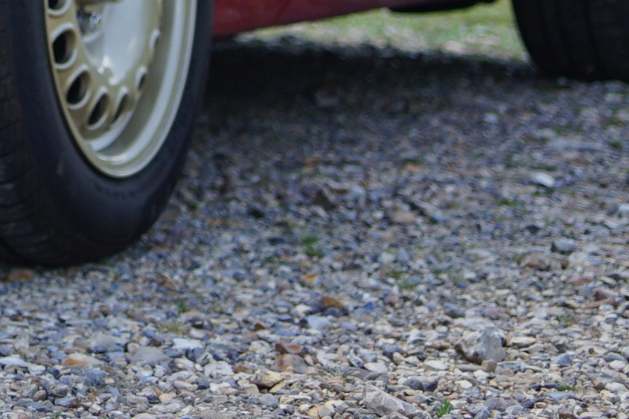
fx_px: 2847
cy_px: -381
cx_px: -388
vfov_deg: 8.1
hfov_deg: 11.9
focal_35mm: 163
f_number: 2.8
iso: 100
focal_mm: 35
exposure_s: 1/800
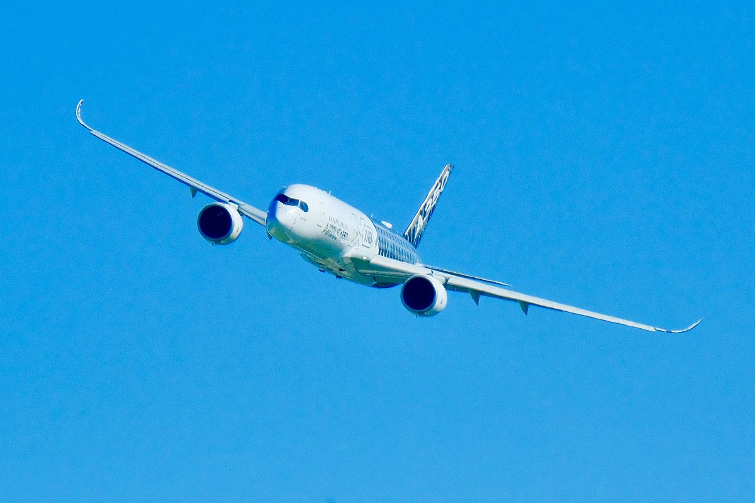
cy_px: 252
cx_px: 378
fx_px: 12582
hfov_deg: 3.4
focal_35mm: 600
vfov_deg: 2.3
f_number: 10
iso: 500
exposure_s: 1/2000
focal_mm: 400
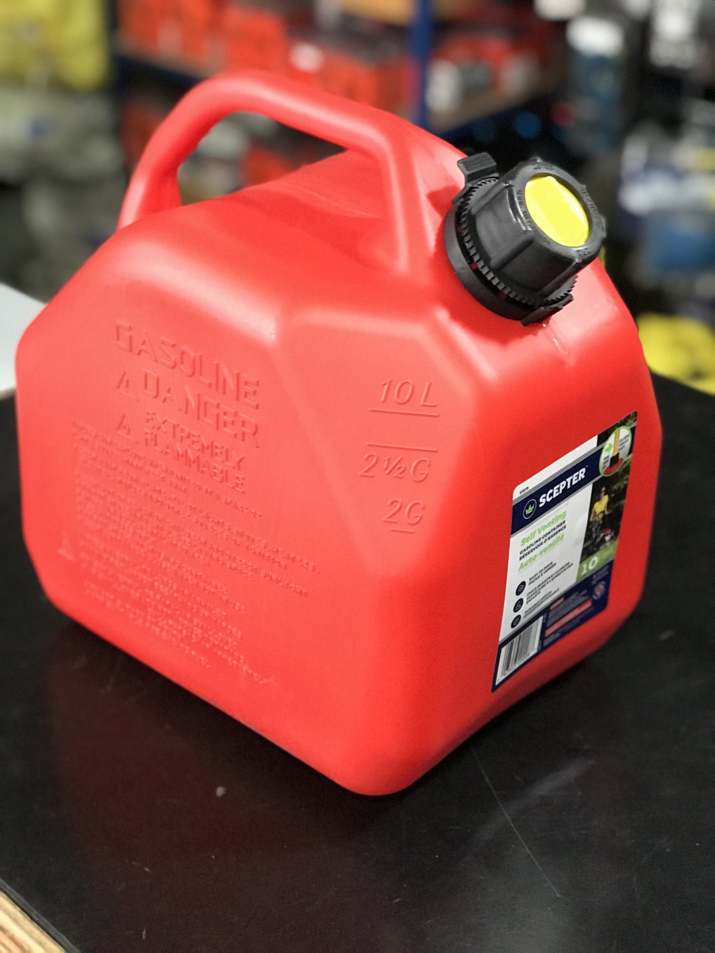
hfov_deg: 25.7
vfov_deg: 33.8
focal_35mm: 57
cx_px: 358
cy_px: 476
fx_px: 1570
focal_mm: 6.6
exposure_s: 1/60
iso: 800
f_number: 2.8
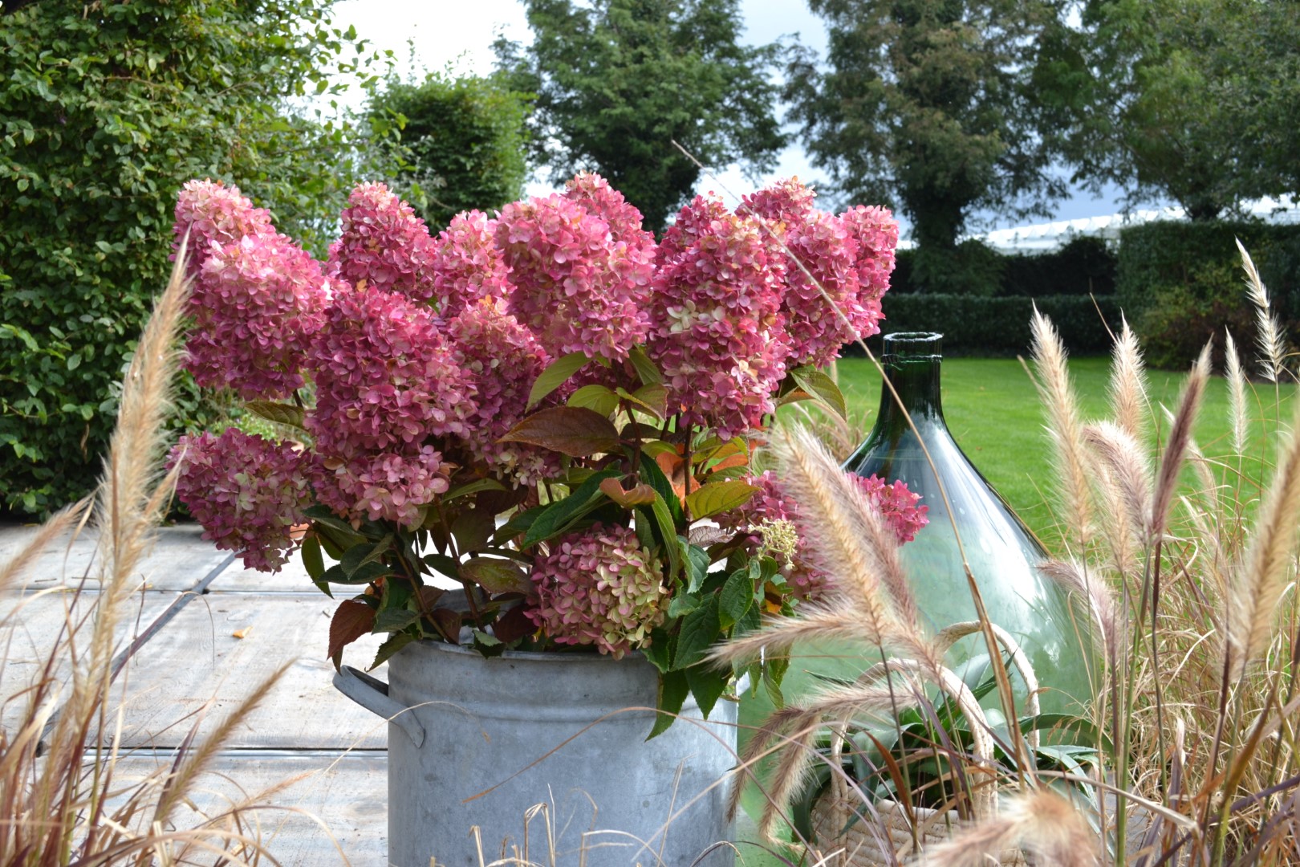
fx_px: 1517
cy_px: 434
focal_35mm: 42
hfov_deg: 46.4
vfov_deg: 31.9
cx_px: 650
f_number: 8
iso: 280
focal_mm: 28
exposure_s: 1/125
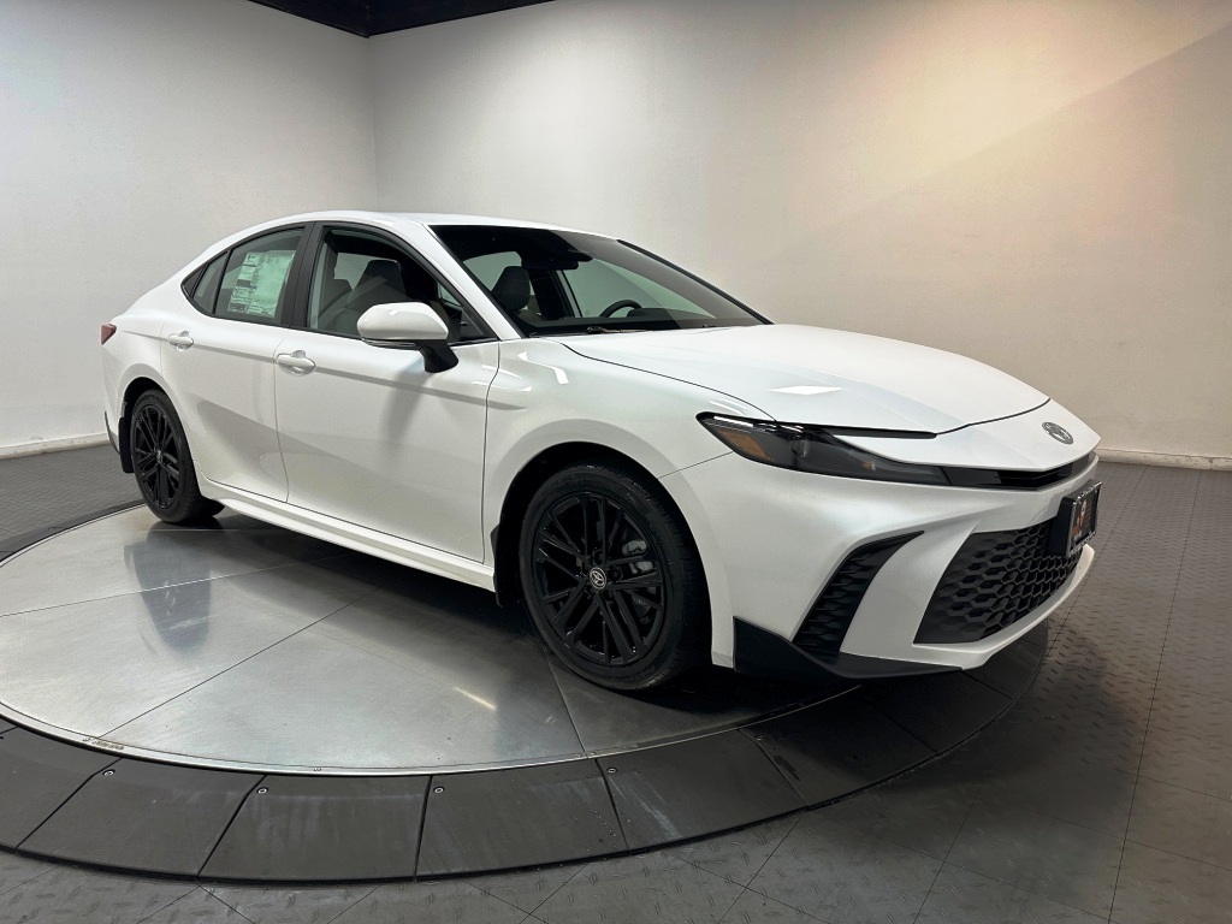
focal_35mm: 24
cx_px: 616
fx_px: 854
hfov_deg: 71.6
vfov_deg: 56.8
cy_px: 462
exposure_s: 1/60
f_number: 1.78
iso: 160
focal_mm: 6.86
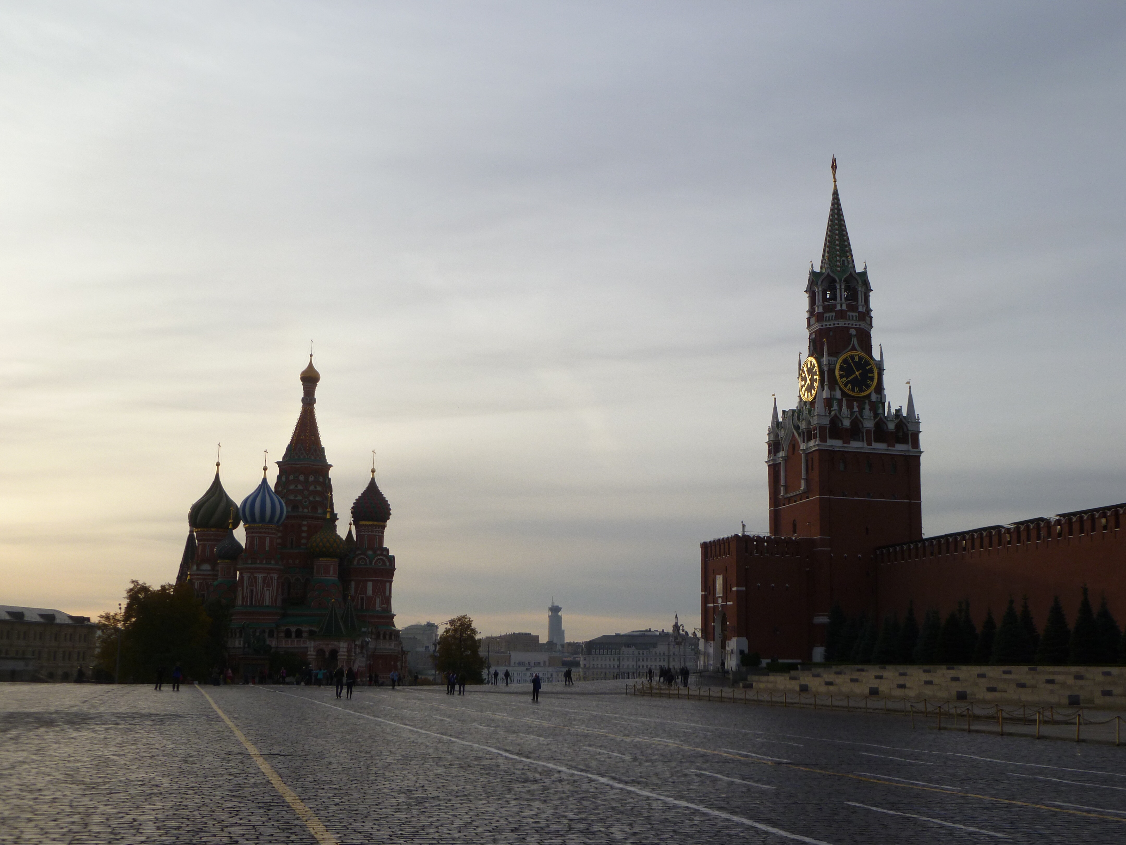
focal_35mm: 39
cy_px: 422
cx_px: 563
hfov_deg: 47.9
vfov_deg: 36.8
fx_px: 1269
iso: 80
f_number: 3.7
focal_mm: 6.9
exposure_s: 1/640
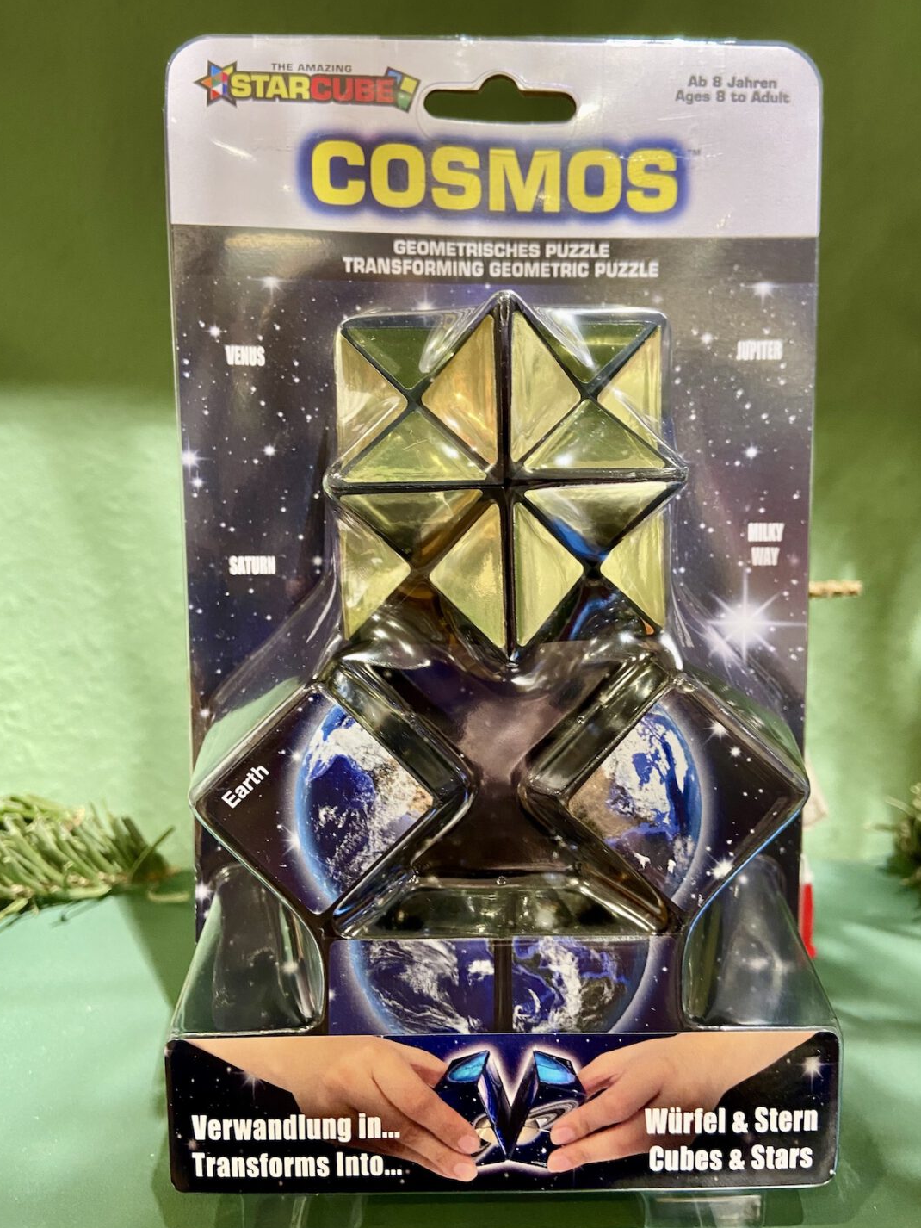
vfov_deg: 63.4
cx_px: 485
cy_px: 630
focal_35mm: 28
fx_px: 993
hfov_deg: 49.7
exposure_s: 1/50
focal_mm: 4.25
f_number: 1.8
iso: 200
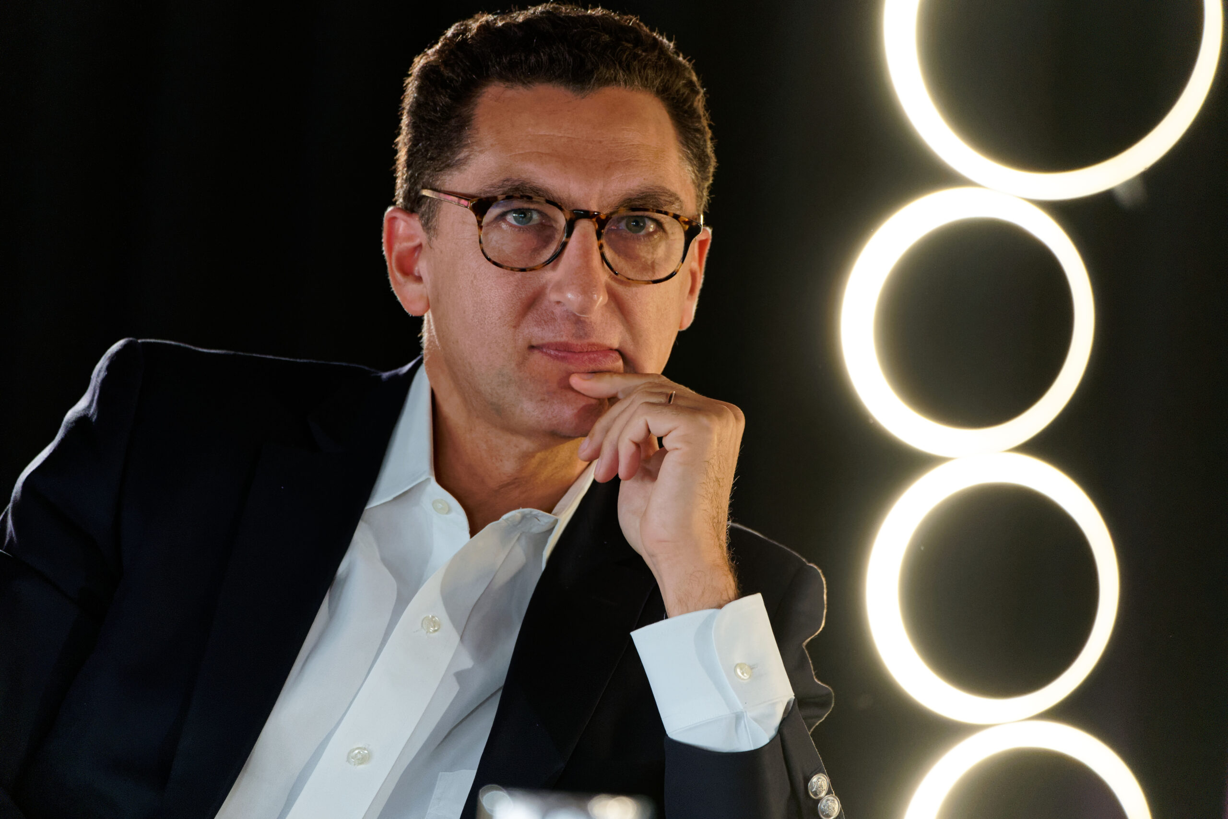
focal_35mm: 400
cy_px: 410
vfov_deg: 3.4
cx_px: 614
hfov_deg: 5.2
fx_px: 13644
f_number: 5.6
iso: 5000
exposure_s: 1/80
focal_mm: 400
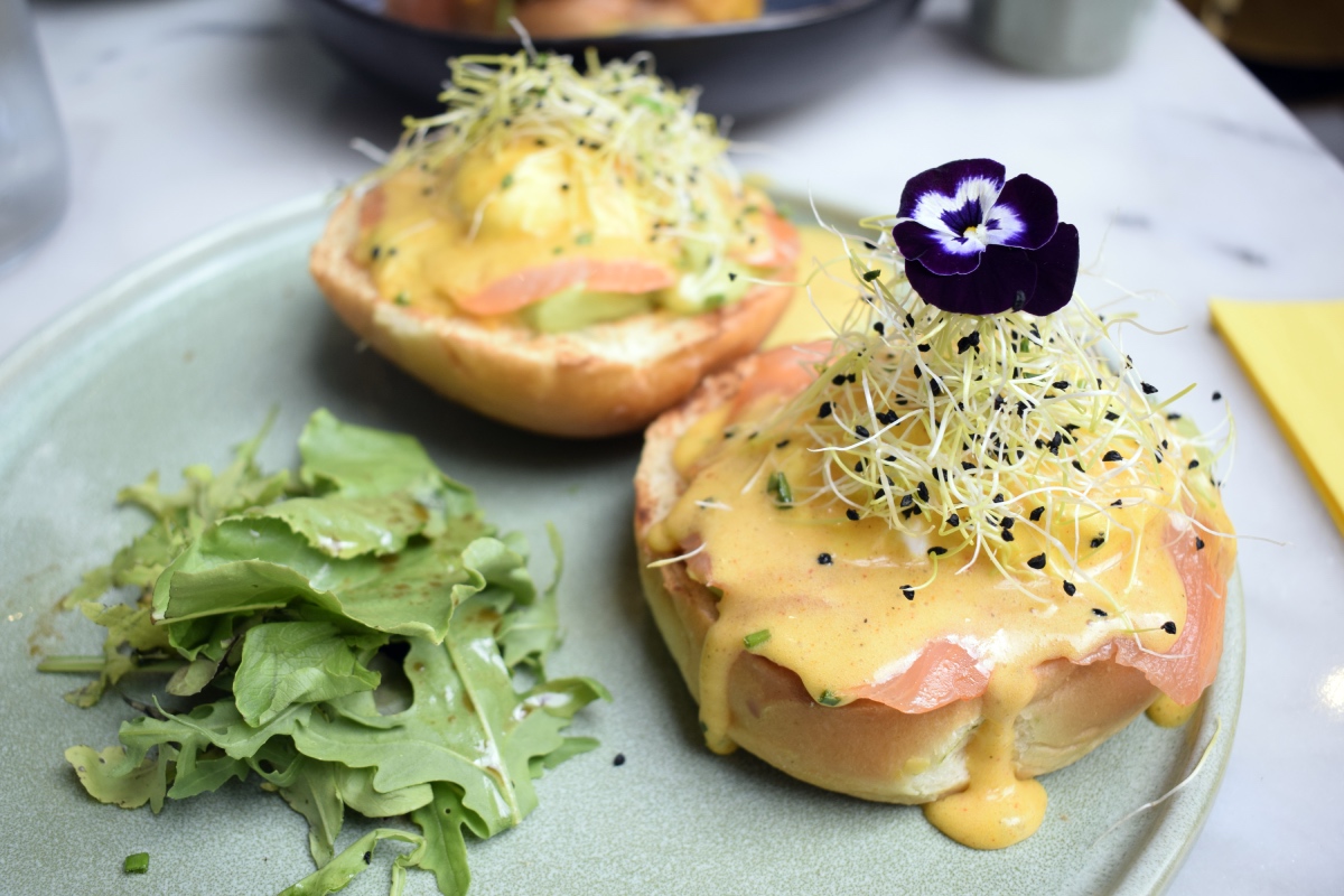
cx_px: 672
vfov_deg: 36.9
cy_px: 448
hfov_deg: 53.1
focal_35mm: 36
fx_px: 1344
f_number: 4
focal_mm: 24
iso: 400
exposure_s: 1/200
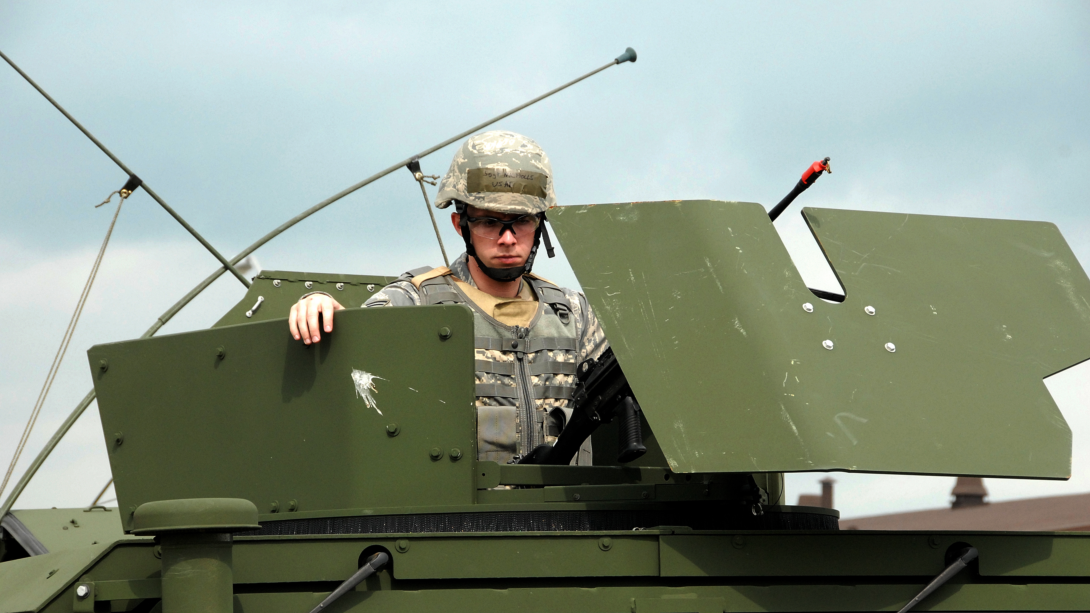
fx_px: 4351
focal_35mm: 151
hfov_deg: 14.3
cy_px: 332
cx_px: 549
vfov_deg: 8.1
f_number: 13
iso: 800
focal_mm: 95
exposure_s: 1/500
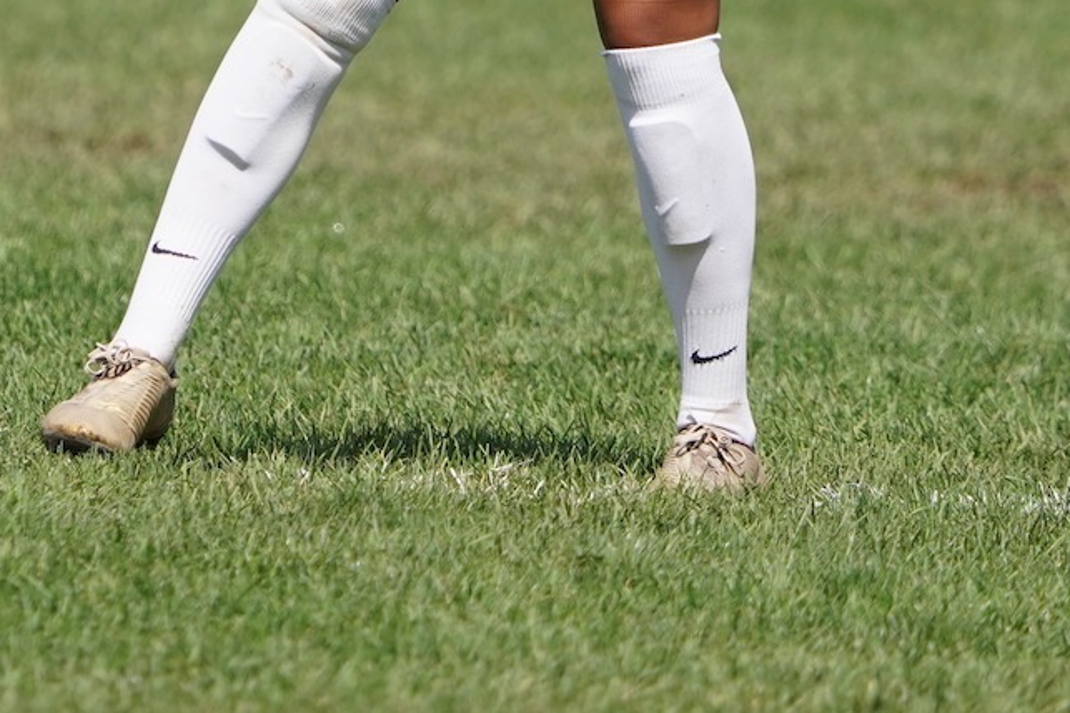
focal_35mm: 1646
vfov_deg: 0.8
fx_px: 48896
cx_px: 250
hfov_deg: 1.3
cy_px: -352
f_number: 6.3
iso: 400
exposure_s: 1/2000
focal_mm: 529
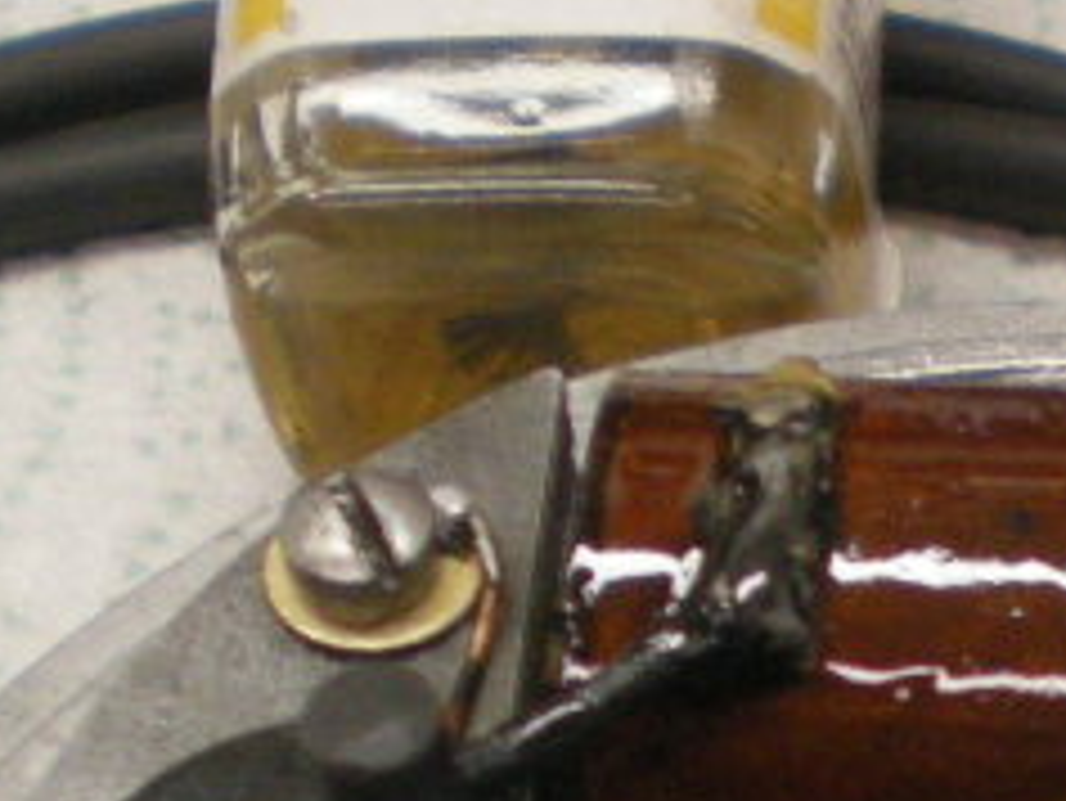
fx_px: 5053
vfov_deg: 8.9
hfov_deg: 11.8
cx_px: 1210
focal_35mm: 164
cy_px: 1148
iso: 200
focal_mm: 6.3
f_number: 3.1
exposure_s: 1/41.5
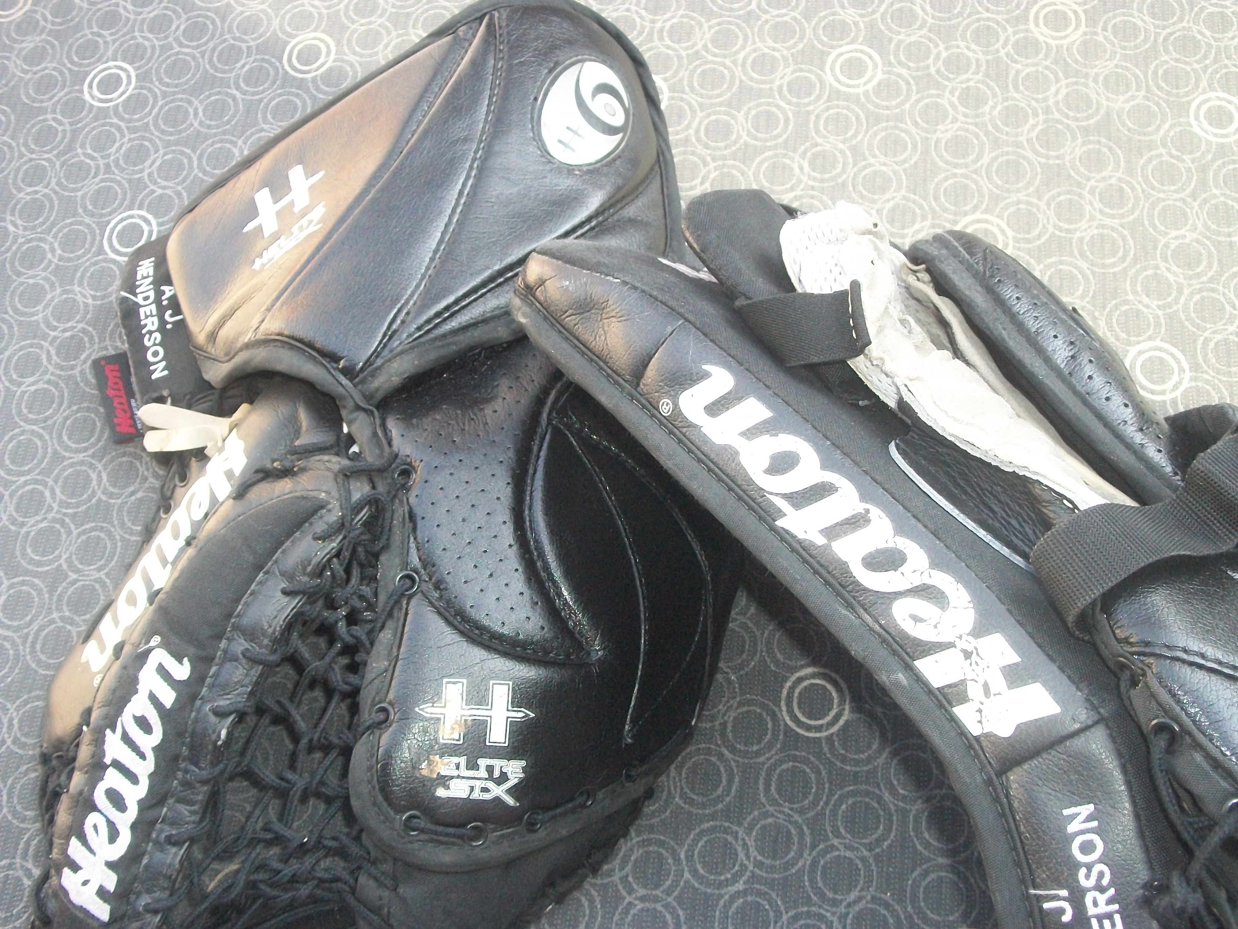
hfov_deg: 46.8
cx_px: 619
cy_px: 464
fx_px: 1431
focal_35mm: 40
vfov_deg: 36.0
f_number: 3.2
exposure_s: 1/200
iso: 400
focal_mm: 7.1
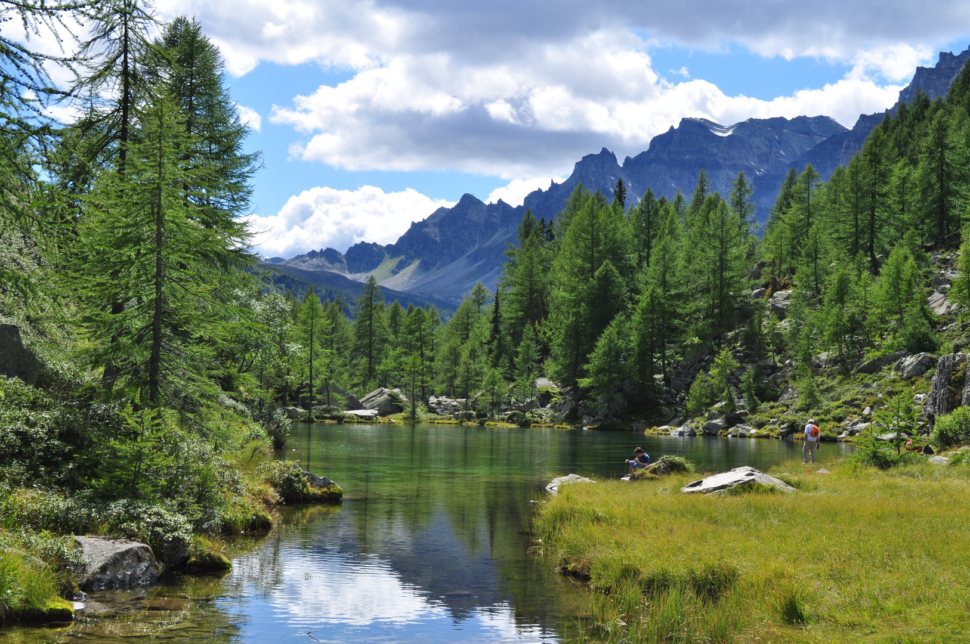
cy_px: 322
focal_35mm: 48
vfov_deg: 28.0
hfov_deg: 41.2
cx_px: 485
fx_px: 1292
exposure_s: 1/320
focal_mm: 32
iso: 200
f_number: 10
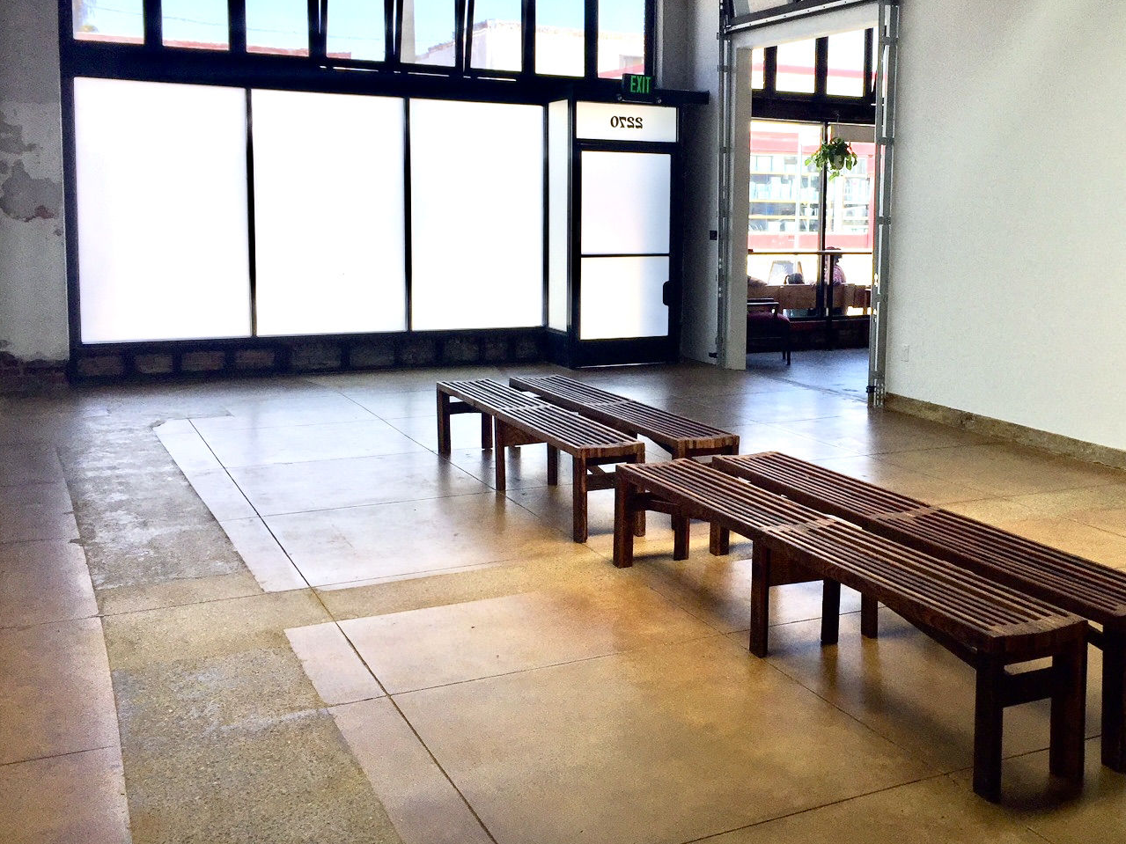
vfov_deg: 38.4
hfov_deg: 49.7
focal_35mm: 37
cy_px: 318
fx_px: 1203
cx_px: 703
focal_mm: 4.15
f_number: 2.2
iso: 32
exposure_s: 1/476
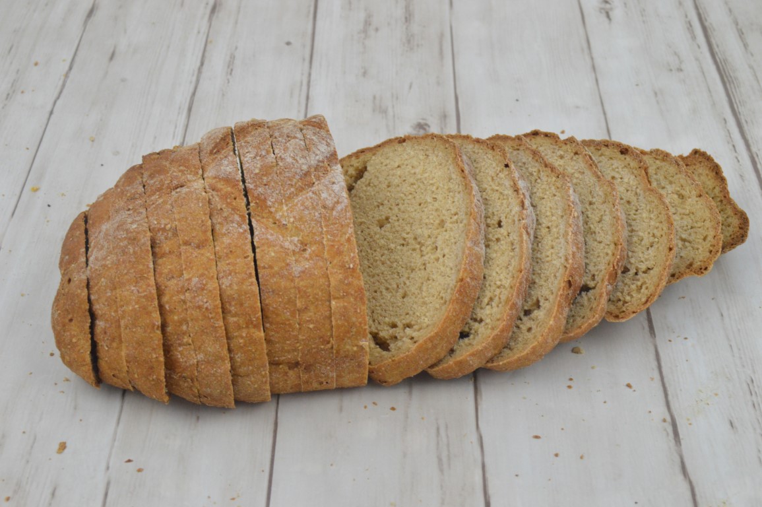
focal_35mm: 52
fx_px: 1110
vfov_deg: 25.7
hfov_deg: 37.9
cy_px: 254
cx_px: 381
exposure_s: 1/60
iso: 1600
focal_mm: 35
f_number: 9
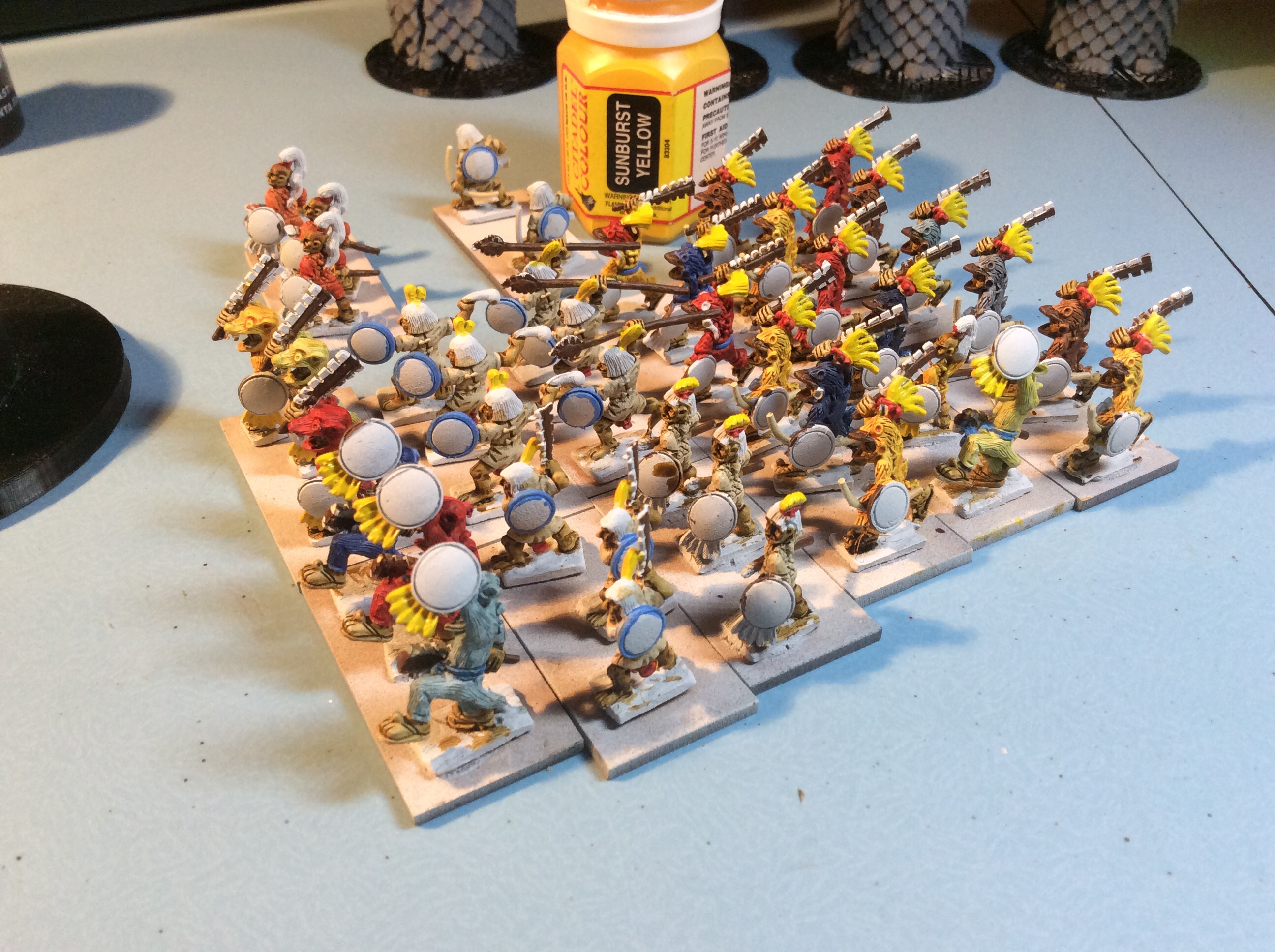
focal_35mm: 32
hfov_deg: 56.9
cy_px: 476
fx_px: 1177
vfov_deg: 44.1
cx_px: 638
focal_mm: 3.3
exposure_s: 1/25
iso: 100
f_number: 2.4
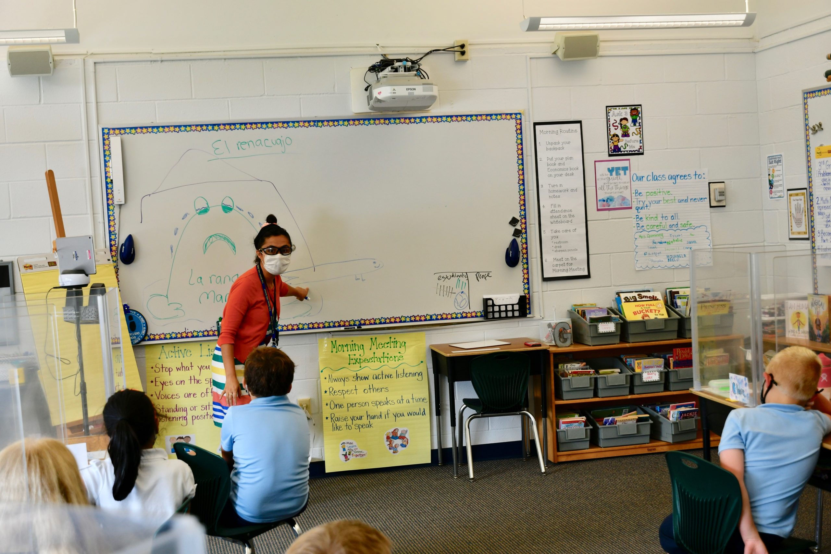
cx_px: 416
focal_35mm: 51
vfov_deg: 26.5
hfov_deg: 38.9
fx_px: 1177
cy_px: 277
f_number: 5
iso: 250
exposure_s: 1/100
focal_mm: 34
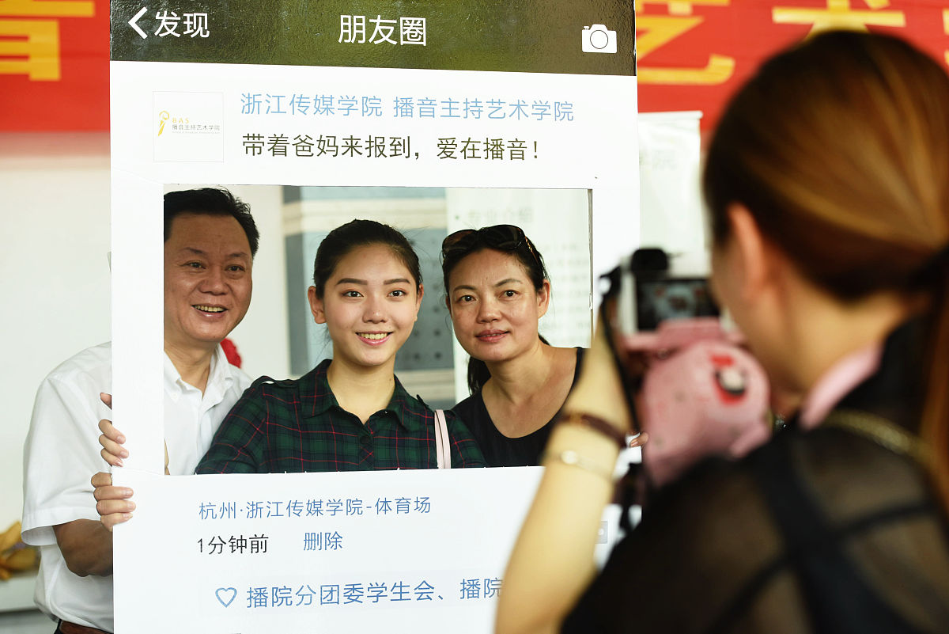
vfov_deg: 19.5
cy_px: 317
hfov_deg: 28.8
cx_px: 474
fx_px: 1846
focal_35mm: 70
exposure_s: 1/200
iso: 320
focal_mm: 70
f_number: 4.5
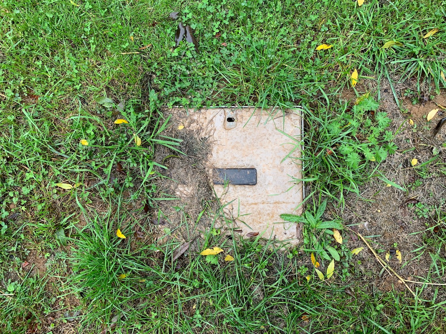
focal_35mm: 26
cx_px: 223
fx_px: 335
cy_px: 167
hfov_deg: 67.3
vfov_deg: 53.1
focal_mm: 4.25
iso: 50
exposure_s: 1/121
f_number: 1.8
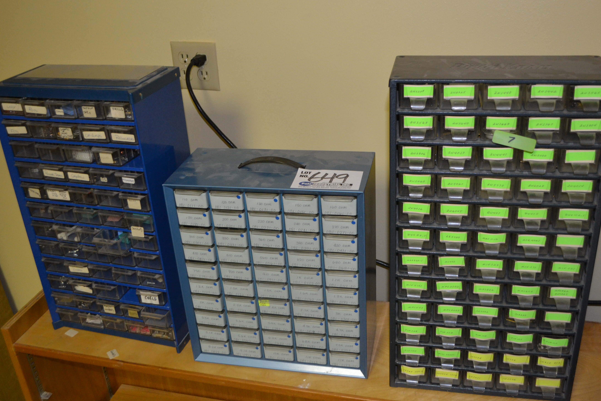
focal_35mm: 35
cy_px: 197
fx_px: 584
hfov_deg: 54.4
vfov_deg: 37.8
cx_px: 313
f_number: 4
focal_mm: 22
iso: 1250
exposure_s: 1/60
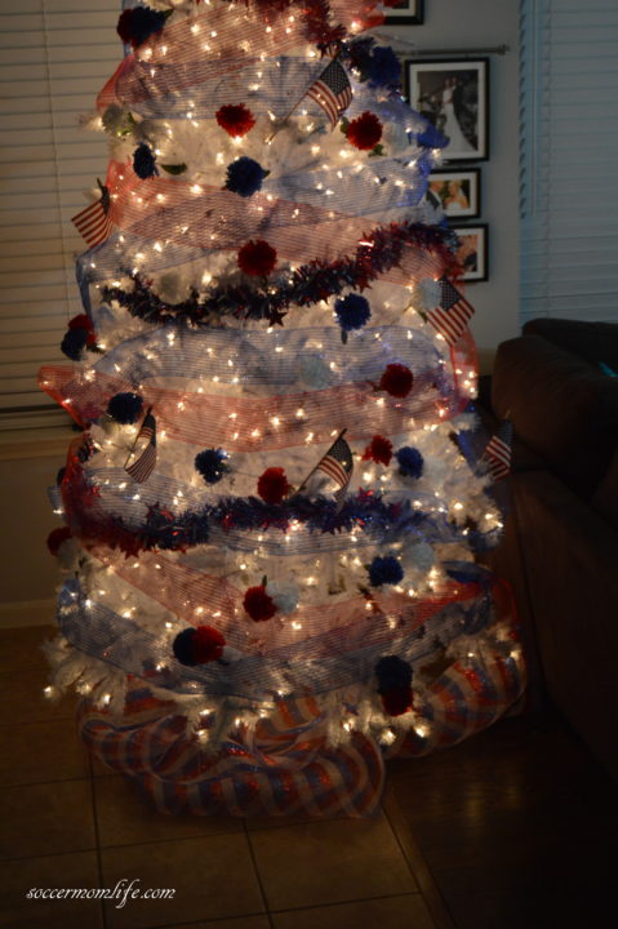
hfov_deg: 23.7
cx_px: 309
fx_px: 1470
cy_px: 464
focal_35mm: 57
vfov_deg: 35.1
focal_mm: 38
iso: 1250
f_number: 4.8
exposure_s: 1/60
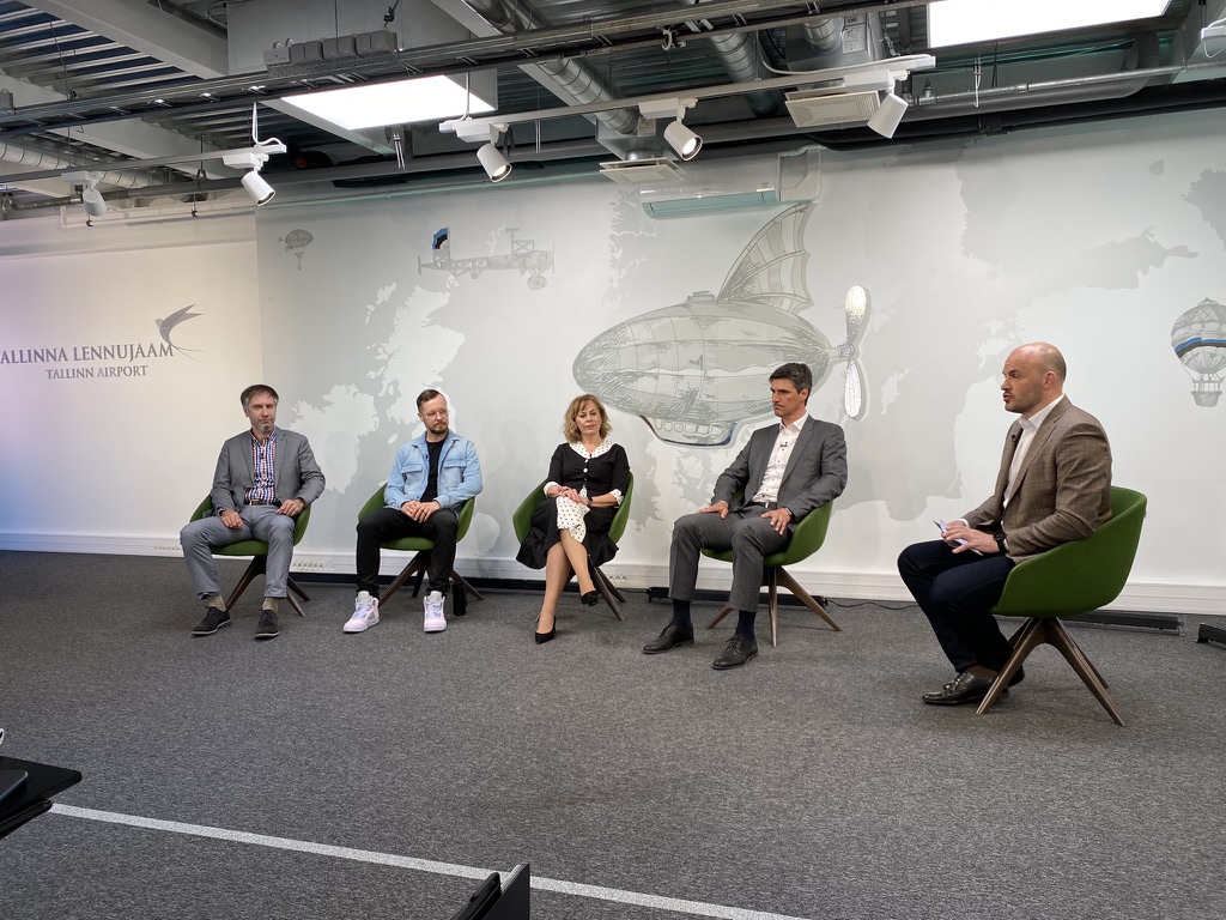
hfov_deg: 67.3
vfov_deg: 53.1
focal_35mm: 26
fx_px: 921
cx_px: 613
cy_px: 460
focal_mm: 4.25
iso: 32
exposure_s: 1/137
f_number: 1.8
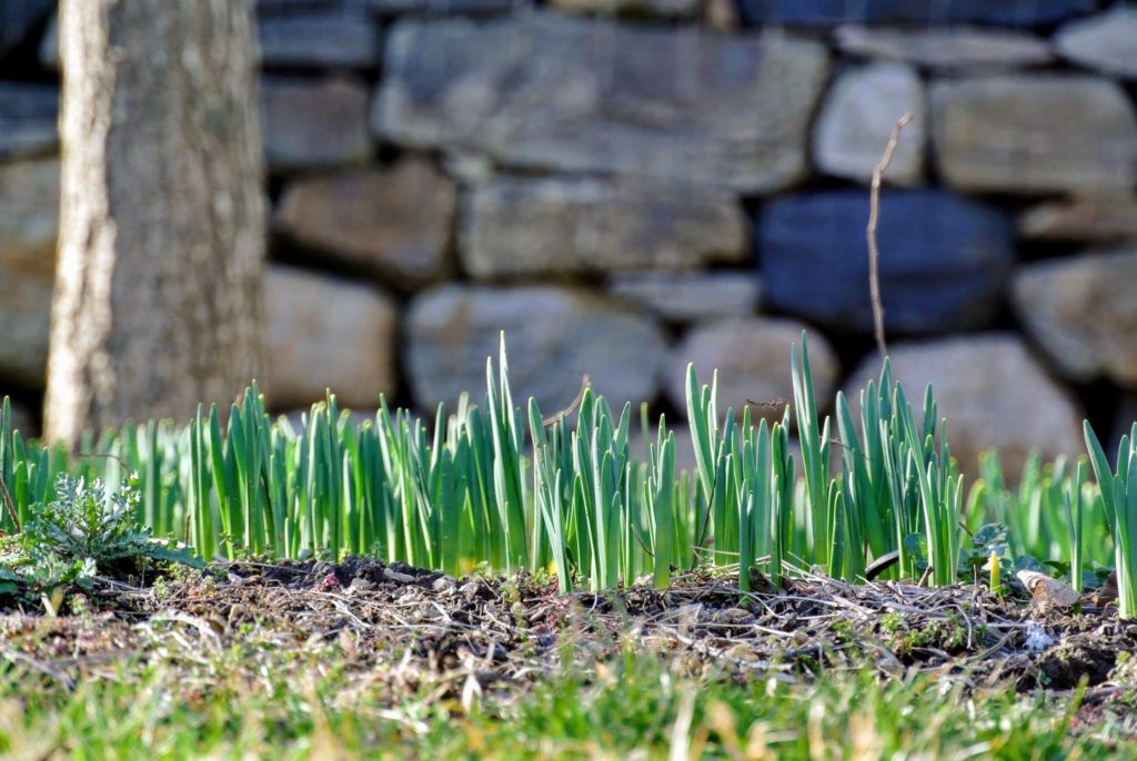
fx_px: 9394
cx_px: 568
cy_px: 380
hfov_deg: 6.9
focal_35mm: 297
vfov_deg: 4.6
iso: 110
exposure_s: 1/60
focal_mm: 110
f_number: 5.6
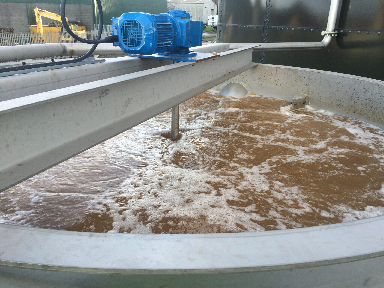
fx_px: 322
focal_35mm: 29
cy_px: 144
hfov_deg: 61.7
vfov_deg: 48.2
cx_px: 192
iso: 32
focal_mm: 4.15
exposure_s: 1/216
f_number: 2.2
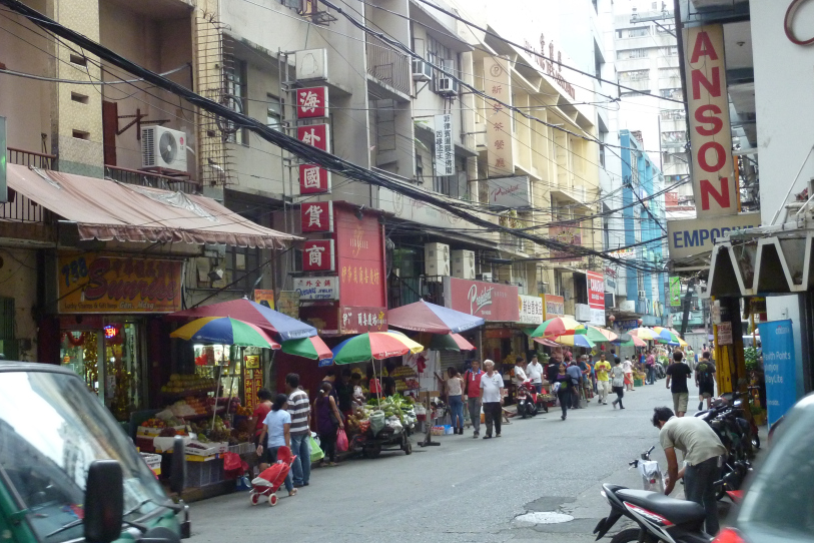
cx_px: 403
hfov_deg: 38.9
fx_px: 1153
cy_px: 255
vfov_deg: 26.5
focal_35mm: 51
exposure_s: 1/30
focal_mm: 7.9
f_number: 3.8
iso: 400
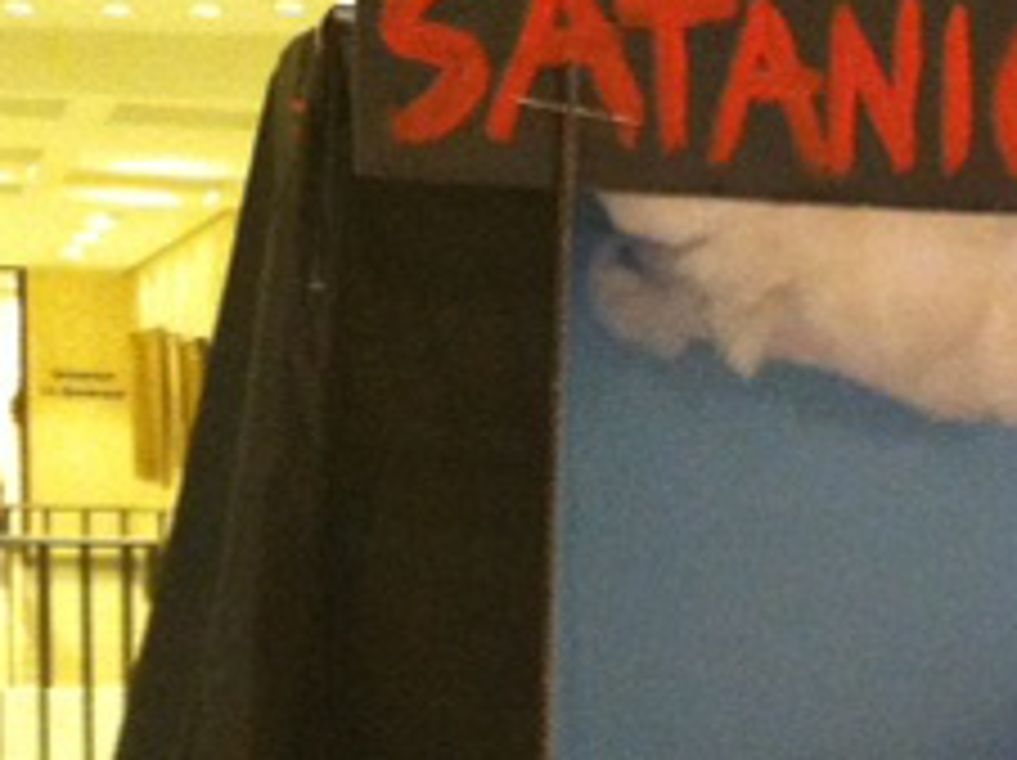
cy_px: 733
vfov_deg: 14.7
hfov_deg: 19.3
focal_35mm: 99
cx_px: 1035
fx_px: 2905
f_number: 2.8
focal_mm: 3.85
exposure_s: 1/15
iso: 640
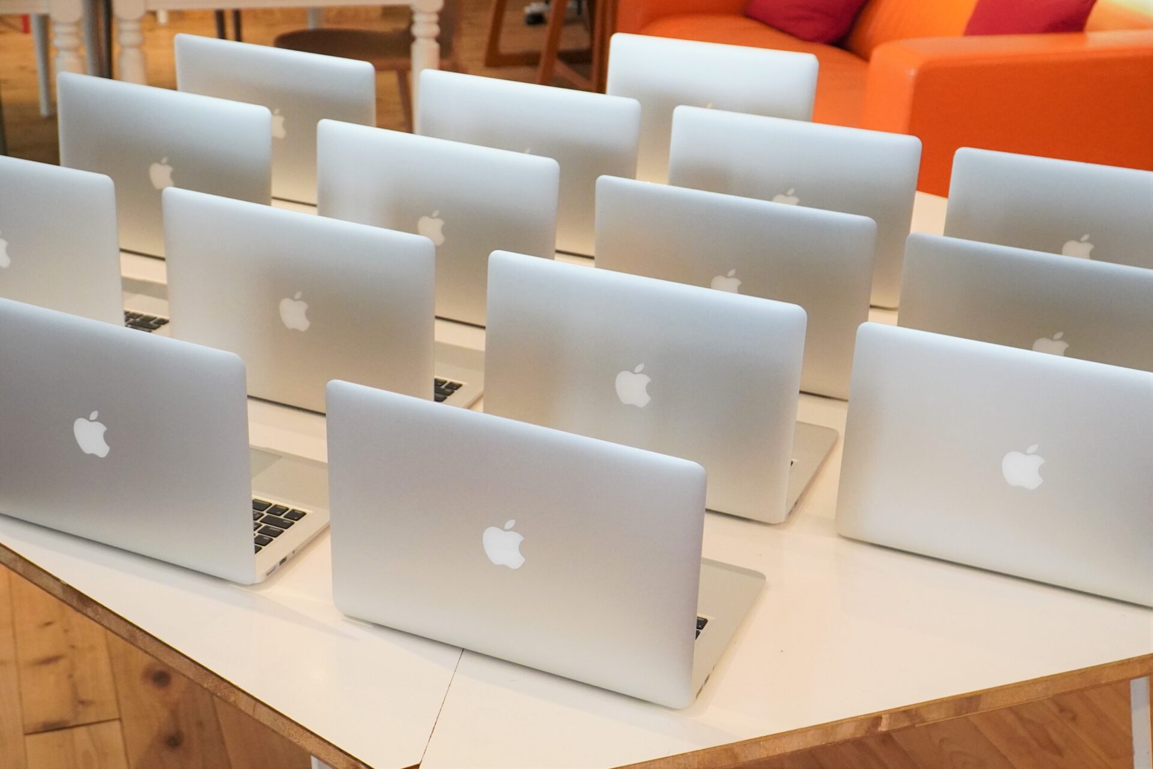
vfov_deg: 36.9
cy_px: 384
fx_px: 1153
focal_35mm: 36
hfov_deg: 53.1
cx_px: 576
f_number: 4
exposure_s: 1/400
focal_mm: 24
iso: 3200
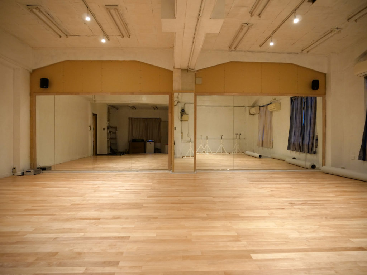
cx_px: 184
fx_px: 254
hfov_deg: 71.6
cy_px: 138
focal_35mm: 24
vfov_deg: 56.8
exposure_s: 1/60
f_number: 2.8
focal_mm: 12
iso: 800
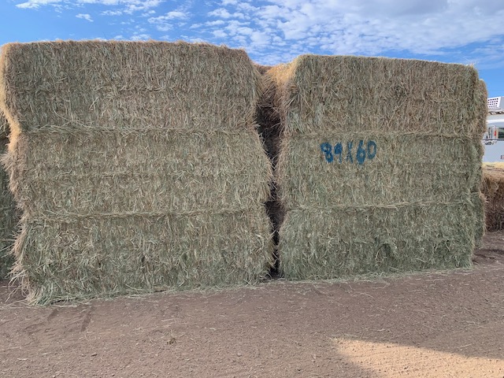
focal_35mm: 26
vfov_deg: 53.1
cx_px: 252
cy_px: 189
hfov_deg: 67.3
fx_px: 379
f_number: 1.8
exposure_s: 1/587
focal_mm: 4.25
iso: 25
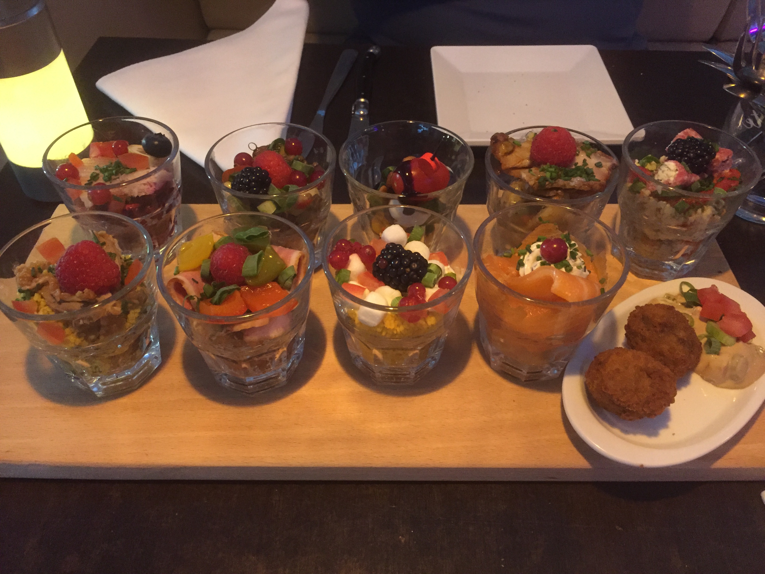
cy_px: 287
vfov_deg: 48.2
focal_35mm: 29
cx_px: 382
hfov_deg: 61.7
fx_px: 641
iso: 320
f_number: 2.2
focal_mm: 4.15
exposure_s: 1/17
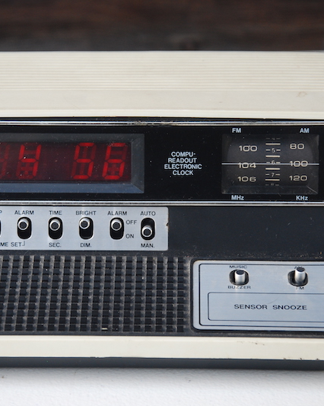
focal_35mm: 159
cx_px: 115
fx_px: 1903
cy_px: 203
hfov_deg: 9.7
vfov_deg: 12.2
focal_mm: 75
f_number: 5.6
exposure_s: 1/125
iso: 320
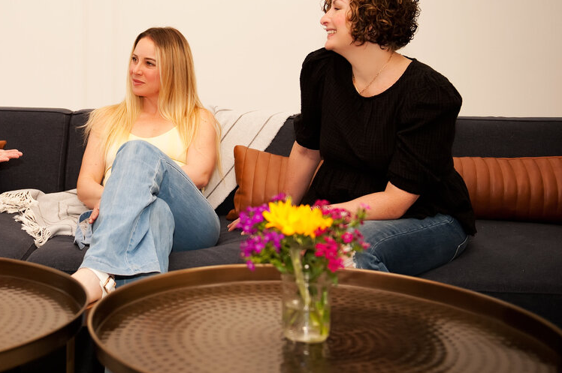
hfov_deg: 32.4
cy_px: 123
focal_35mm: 61
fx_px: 951
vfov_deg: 22.1
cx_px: 147
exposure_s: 1/250
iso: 500
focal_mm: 38
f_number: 2.8
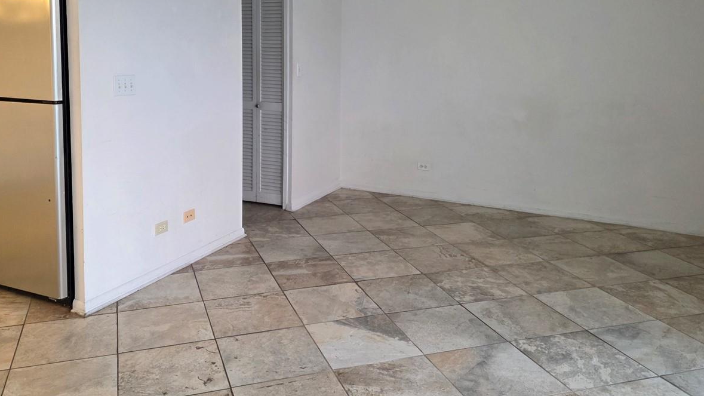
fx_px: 635
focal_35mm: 34
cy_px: 105
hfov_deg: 57.9
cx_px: 308
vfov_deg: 34.0
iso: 640
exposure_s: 1/120
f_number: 1.7
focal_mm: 6.25
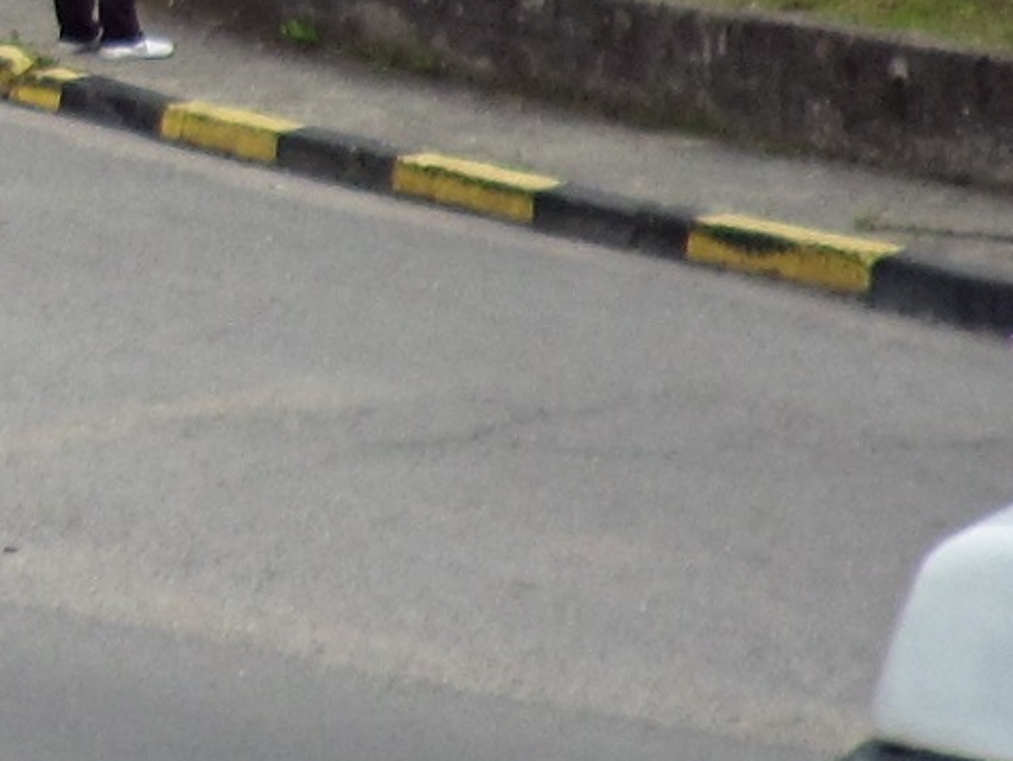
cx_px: -857
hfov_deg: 11.2
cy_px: -703
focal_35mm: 164
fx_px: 4802
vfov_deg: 8.6
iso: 100
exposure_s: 1/1500
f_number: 2.7
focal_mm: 5.5
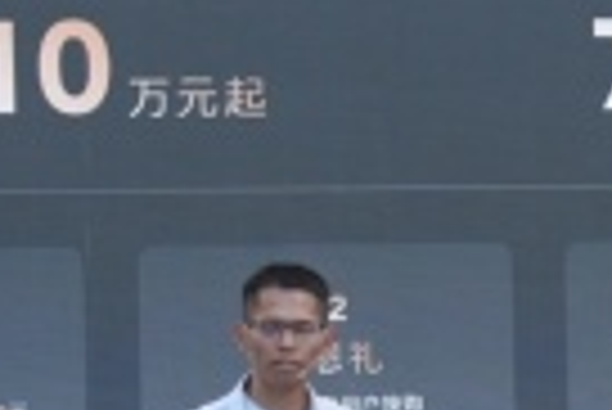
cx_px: 1156
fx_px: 6297
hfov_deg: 5.5
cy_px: 523
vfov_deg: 3.7
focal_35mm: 370
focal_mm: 59
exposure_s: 1/160
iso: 250
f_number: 3.2
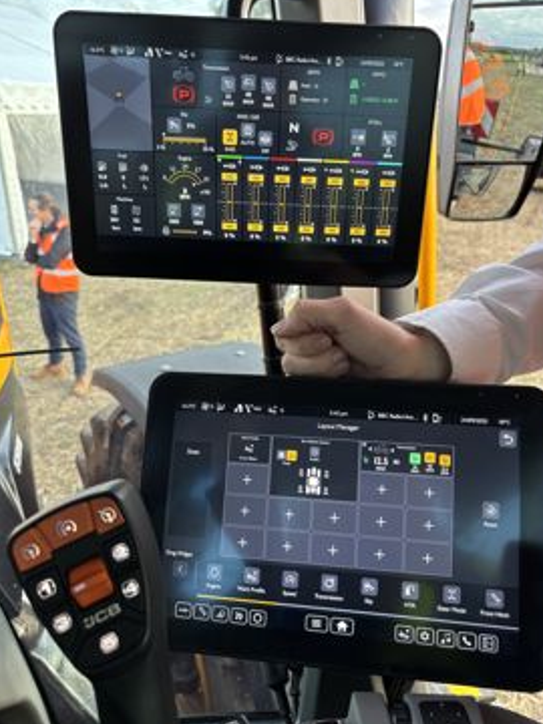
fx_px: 586
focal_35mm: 28
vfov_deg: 63.4
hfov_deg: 49.7
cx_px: 289
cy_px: 360
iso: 100
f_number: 1.6
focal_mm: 5.96
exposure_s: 1/121
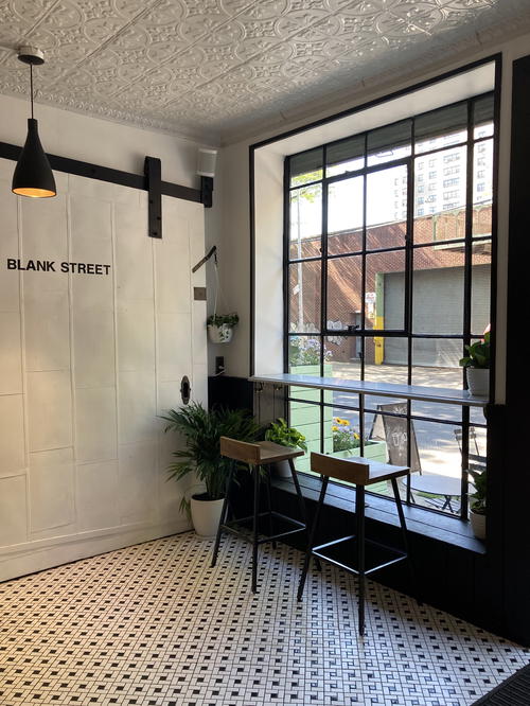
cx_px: 265
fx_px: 571
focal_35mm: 28
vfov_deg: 63.4
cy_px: 353
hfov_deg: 49.8
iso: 64
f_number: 1.8
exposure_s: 1/120
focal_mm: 3.99
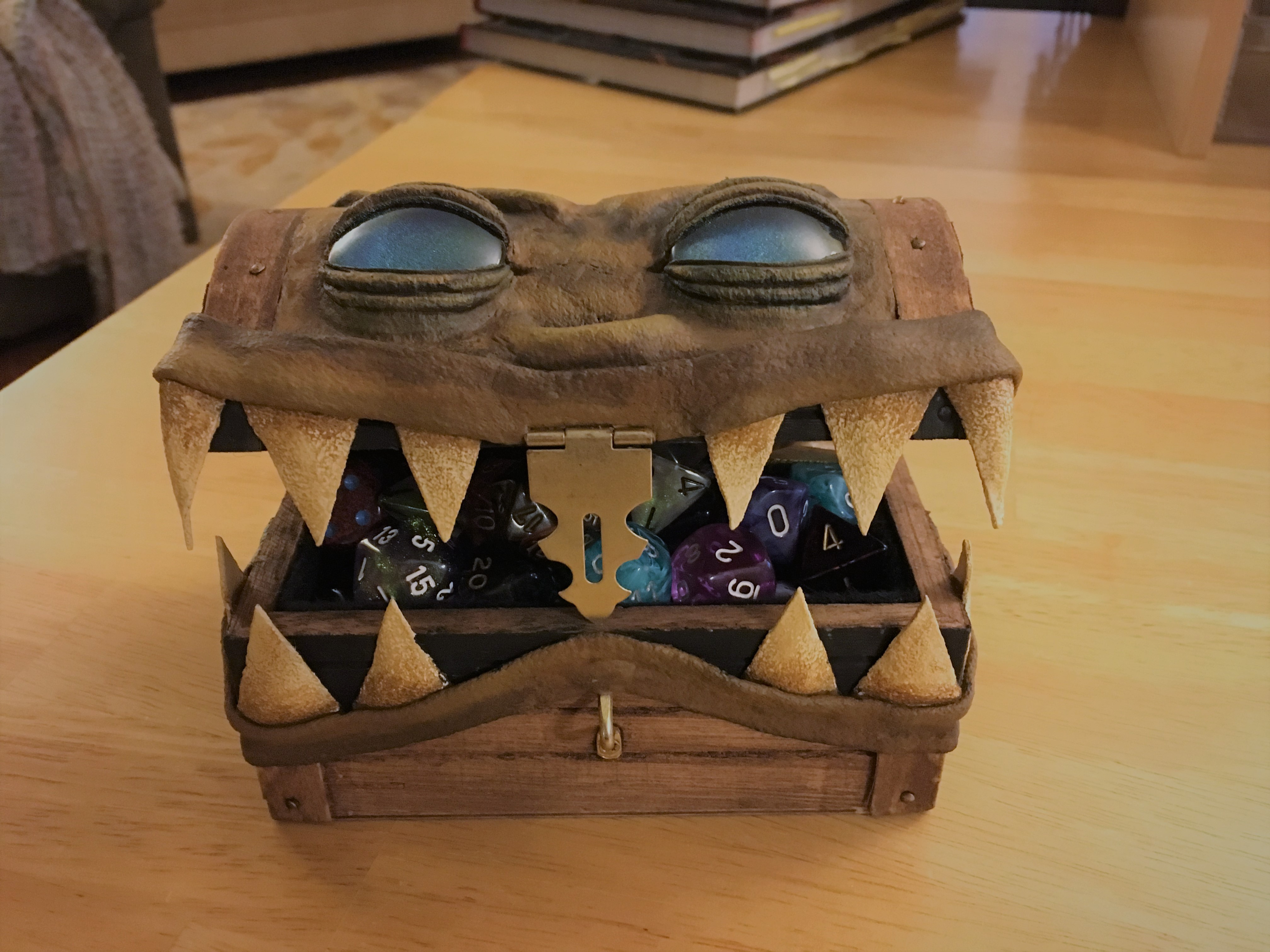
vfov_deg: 48.2
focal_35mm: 29
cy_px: 476
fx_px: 1064
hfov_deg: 61.7
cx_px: 635
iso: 320
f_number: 2.2
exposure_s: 1/15
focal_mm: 4.15
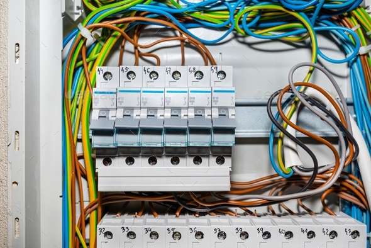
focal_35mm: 35
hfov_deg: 54.4
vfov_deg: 37.9
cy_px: 124
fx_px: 361
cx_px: 186
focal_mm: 35
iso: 100
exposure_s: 1/60
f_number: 8
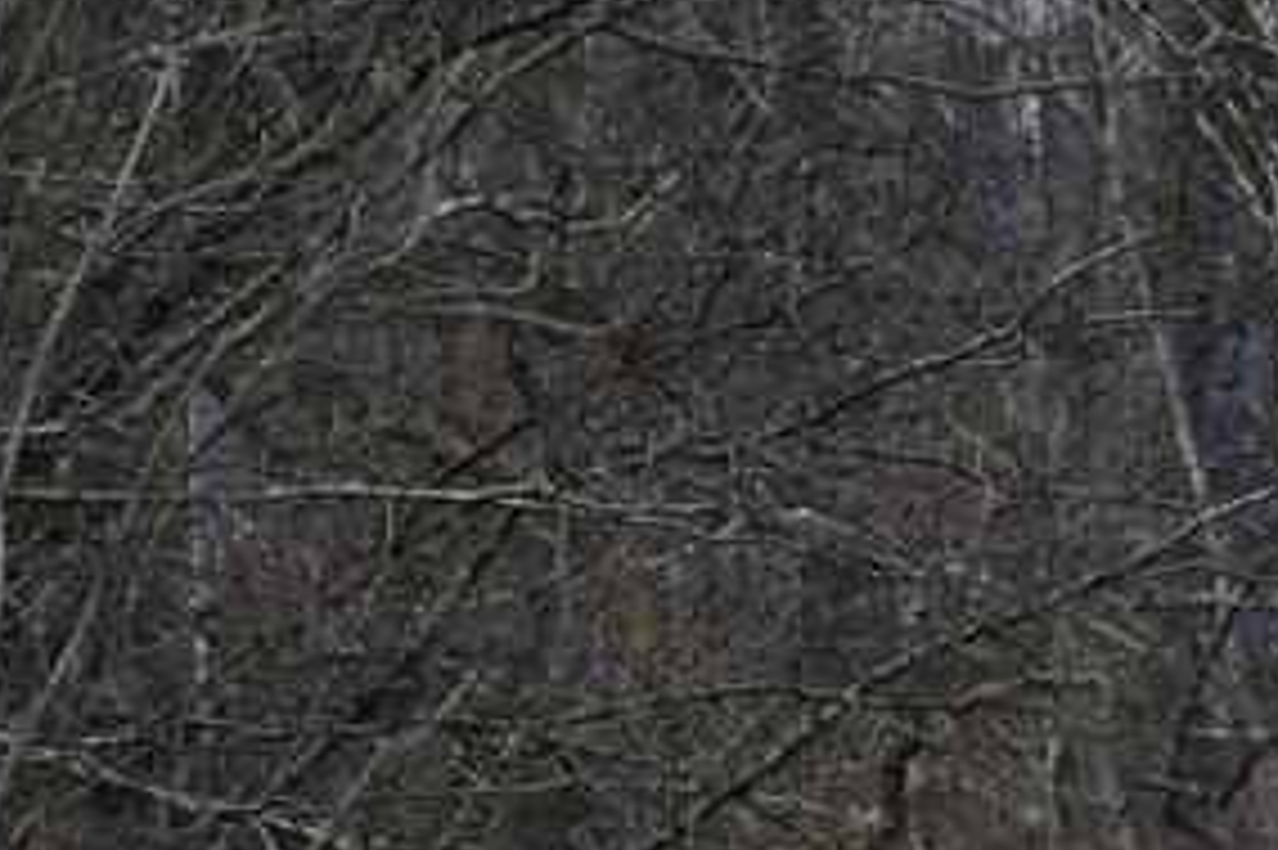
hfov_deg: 2.4
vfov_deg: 1.6
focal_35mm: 846
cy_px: 1860
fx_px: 30014
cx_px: 3393
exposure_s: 1/250
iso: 280
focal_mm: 150
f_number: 4
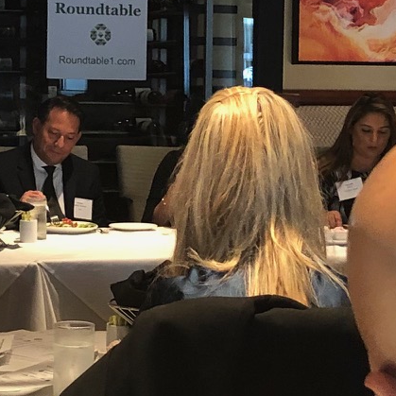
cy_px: 156
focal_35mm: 119
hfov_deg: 14.6
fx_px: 1540
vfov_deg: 14.6
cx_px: 168
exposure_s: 1/15
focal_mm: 3.99
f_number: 1.8
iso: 80
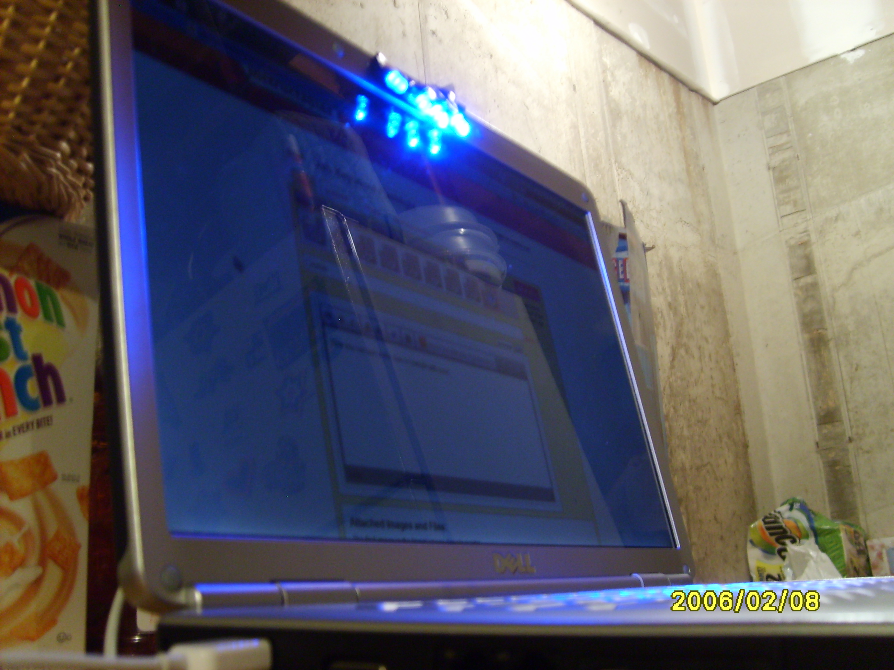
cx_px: 447
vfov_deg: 40.7
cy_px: 335
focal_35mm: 35
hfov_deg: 52.6
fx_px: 904
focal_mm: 5.8
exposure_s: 1/4
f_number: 2.8
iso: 140
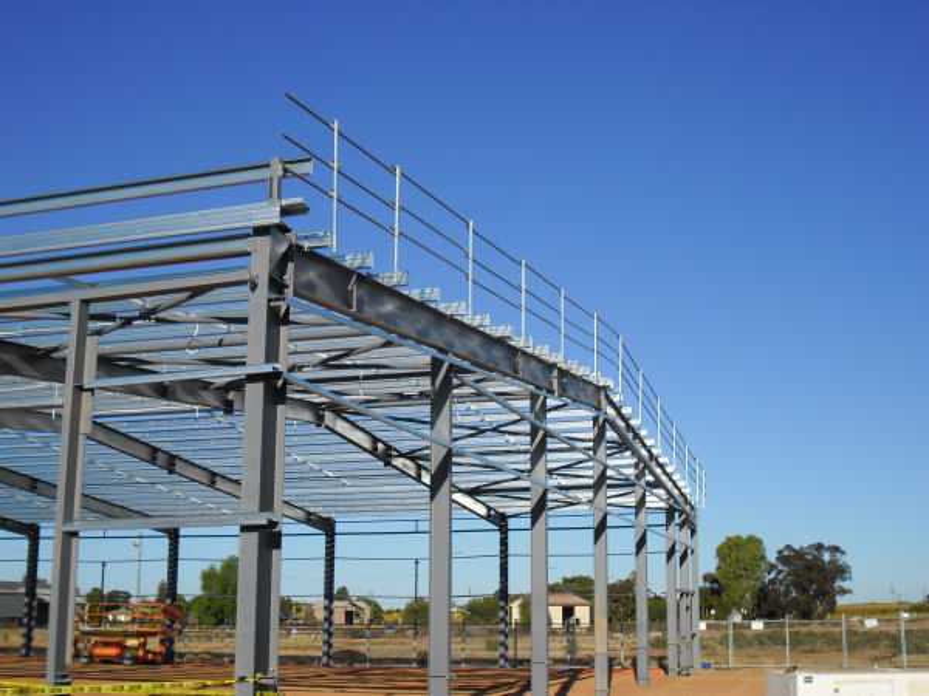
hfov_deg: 42.9
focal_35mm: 44
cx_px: 464
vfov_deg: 32.9
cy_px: 348
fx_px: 1181
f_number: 4.5
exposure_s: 1/824
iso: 80
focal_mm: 7.8
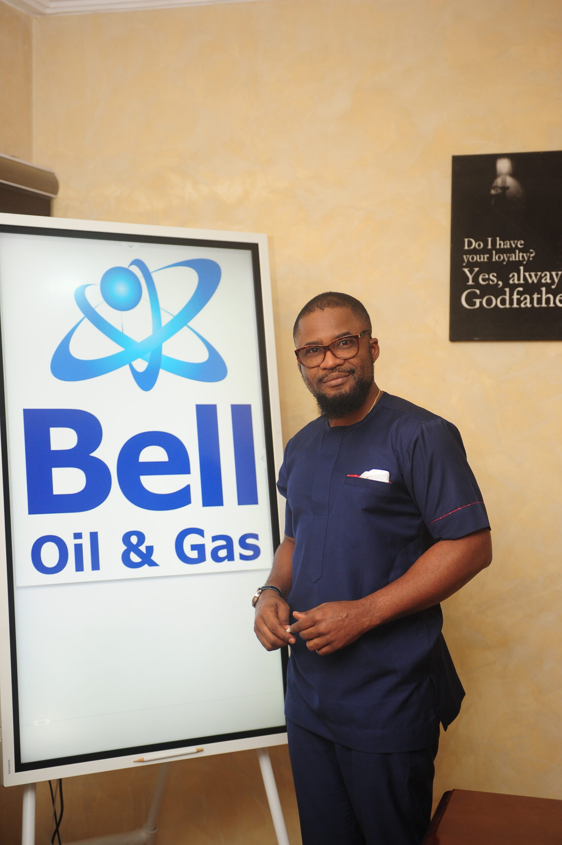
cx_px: 281
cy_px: 422
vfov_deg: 35.7
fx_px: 1313
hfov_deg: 24.2
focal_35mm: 56
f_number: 2.8
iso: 800
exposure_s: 1/160
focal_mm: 56
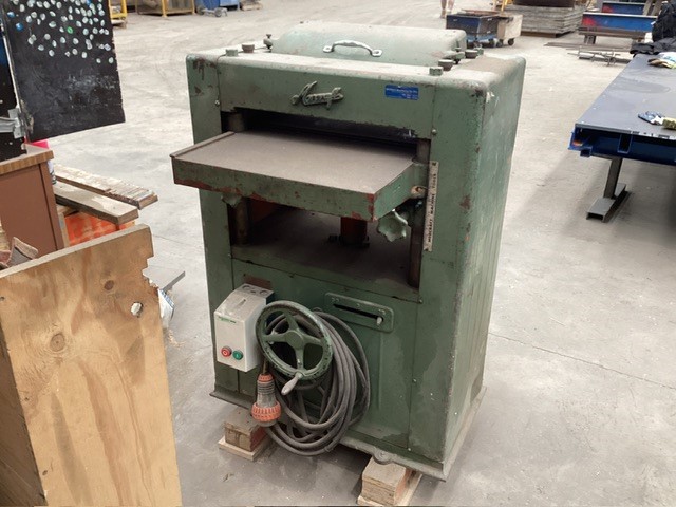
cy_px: 254
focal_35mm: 31
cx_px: 338
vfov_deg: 45.4
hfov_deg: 58.4
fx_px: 605
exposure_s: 1/50
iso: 160
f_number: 2.4
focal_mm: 3.3
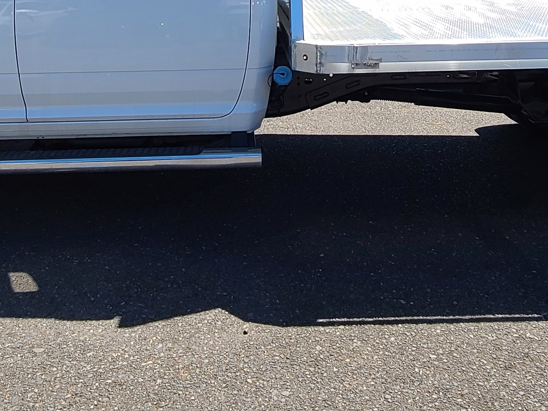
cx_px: 263
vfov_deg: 32.3
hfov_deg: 46.8
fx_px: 633
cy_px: -24
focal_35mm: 40
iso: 50
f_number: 2.2
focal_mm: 2.2
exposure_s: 1/1035
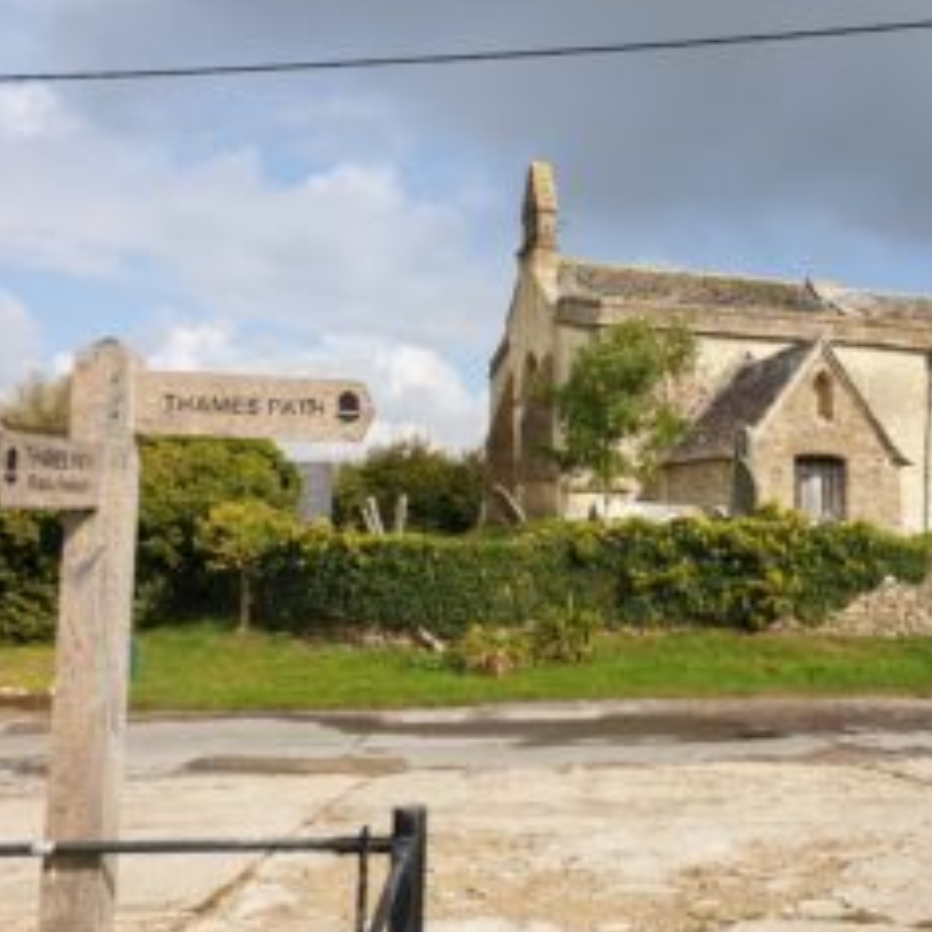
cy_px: 407
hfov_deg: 41.7
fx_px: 1188
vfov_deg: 42.8
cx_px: 687
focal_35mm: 39
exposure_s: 1/1377
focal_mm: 4.3
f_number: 2.4
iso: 50
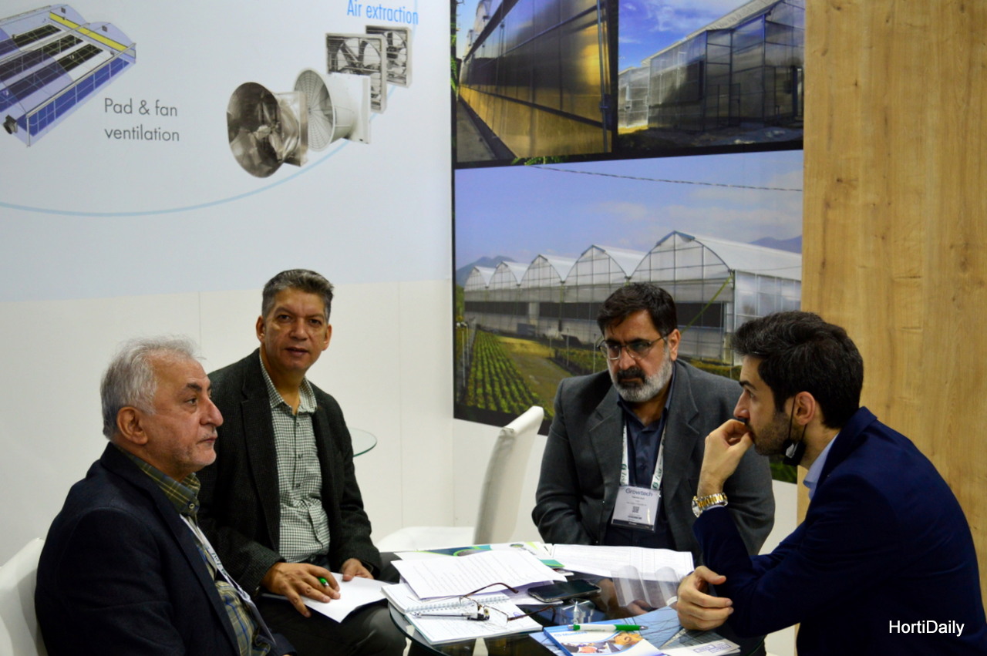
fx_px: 1068
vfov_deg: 34.1
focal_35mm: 39
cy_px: 328
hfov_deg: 49.6
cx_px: 494
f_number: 5.6
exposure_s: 1/125
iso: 720
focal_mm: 26
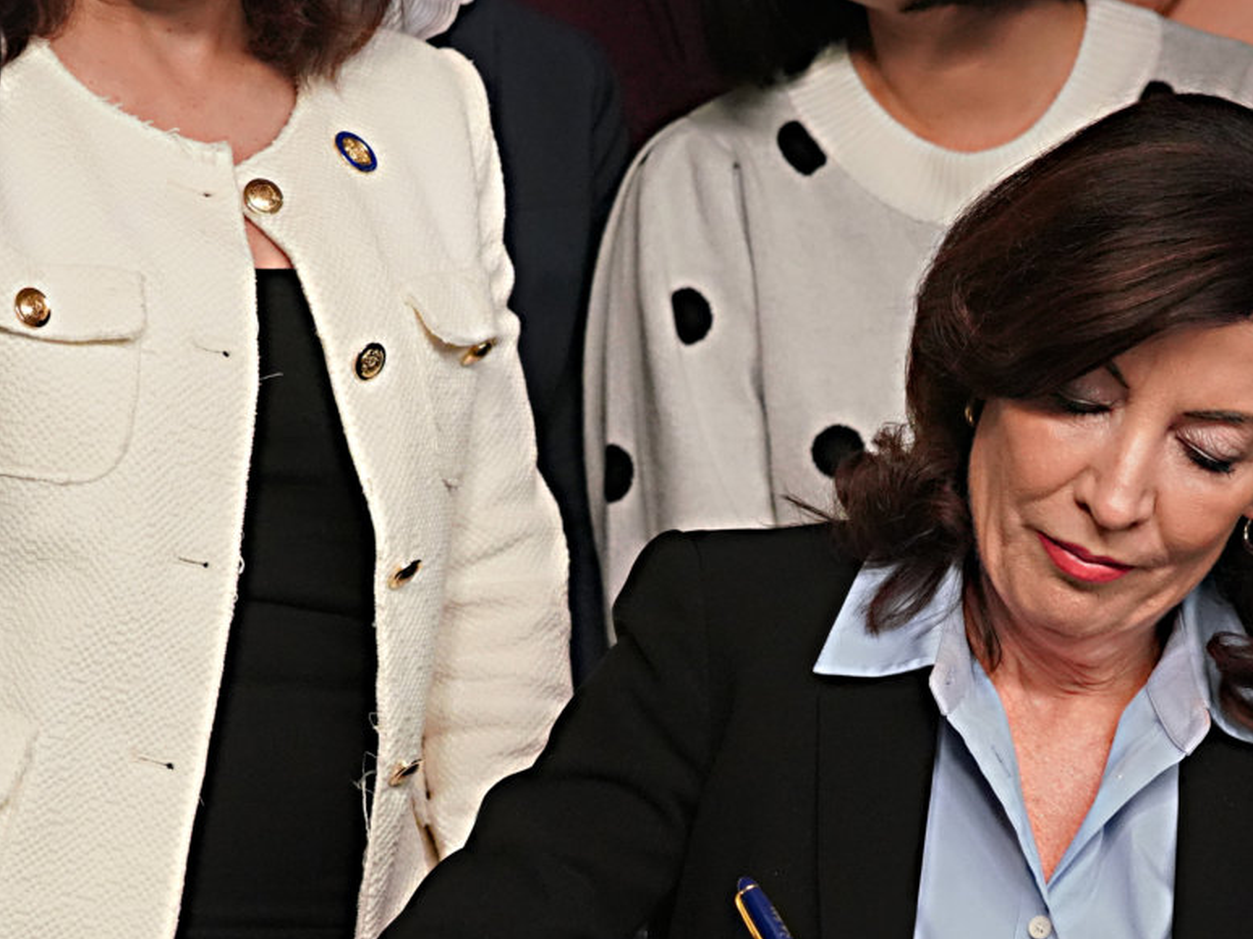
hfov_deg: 11.1
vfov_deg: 8.4
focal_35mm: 177
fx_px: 6405
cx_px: 957
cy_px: 823
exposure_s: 1/160
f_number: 5.6
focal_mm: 89
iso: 5000
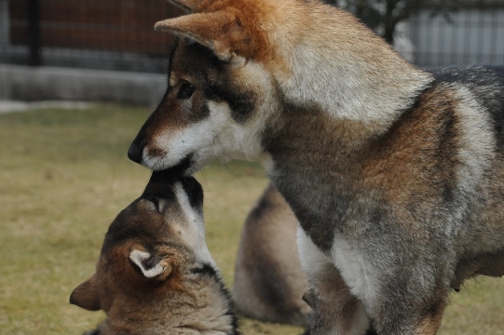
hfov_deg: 15.4
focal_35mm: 133
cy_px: 167
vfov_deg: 10.3
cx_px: 278
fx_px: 1861
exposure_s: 1/800
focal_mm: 120
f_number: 14
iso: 3200
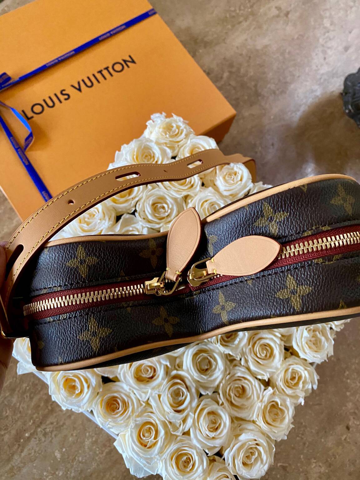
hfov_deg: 53.1
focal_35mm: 26
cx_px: 180
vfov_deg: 67.3
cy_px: 240
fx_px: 361
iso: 500
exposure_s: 1/60
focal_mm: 4.25
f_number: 1.8
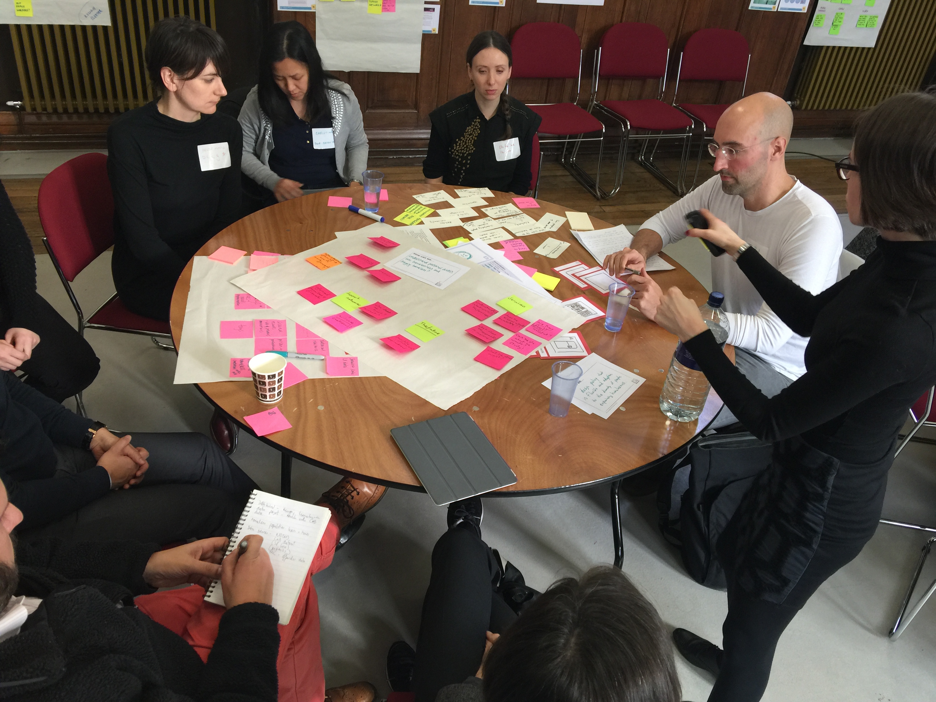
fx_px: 784
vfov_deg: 48.2
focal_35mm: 29
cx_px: 468
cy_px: 351
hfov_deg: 61.7
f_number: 2.2
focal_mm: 4.15
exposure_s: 1/17
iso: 40
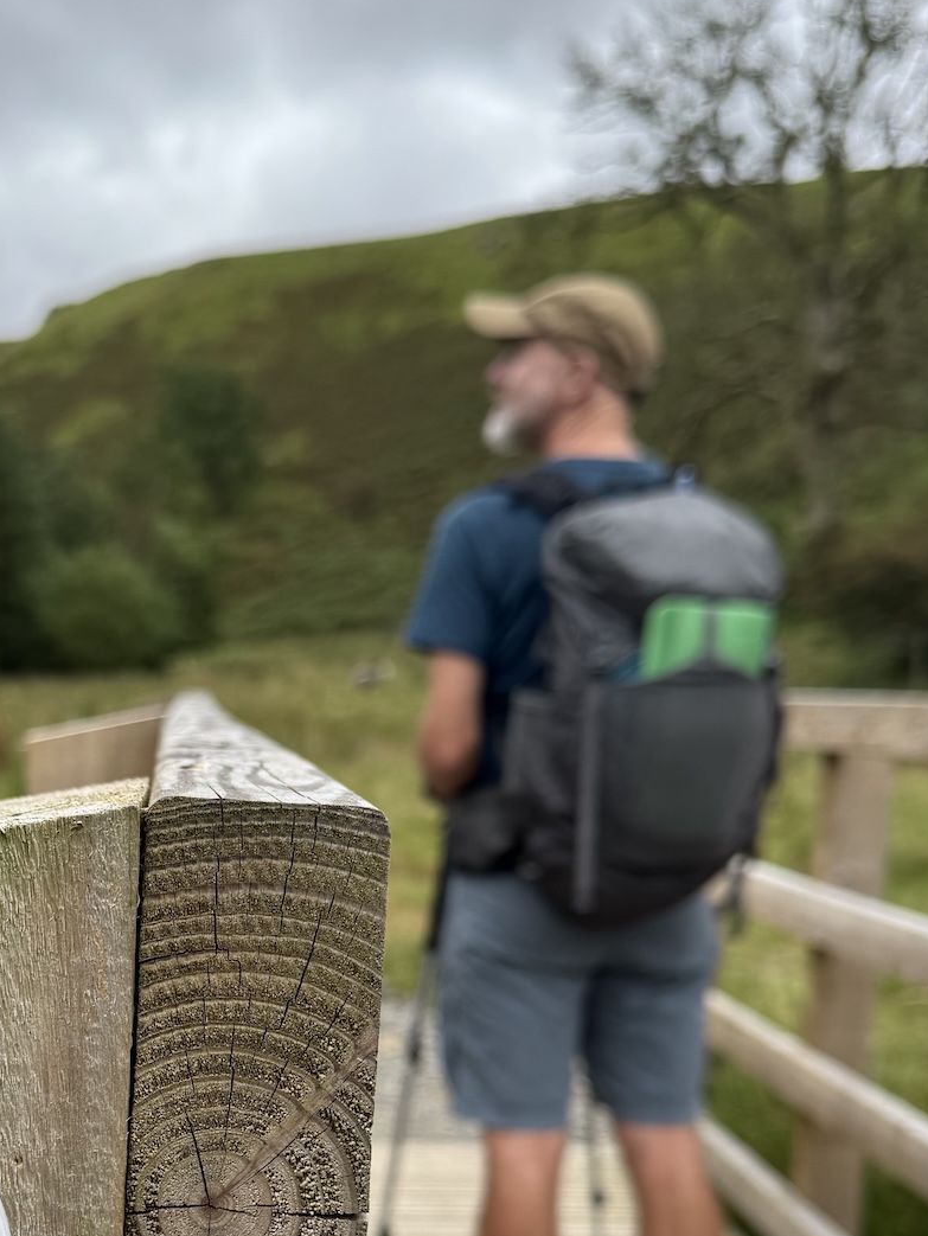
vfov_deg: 39.7
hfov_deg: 30.9
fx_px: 1643
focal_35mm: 46
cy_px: 979
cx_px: 218
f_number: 1.78
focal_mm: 6.76
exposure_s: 1/1980
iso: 80
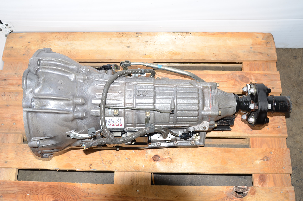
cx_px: 152
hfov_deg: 53.2
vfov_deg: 36.7
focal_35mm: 36
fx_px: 302
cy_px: 100
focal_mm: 24
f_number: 5
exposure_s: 1/60
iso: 100
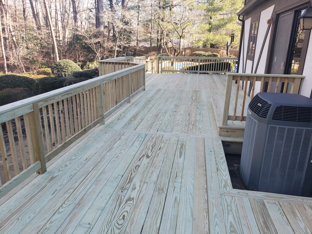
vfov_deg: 53.1
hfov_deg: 67.3
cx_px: 156
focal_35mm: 26
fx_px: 234
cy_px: 117
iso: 50
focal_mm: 4.3
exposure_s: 1/150
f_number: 2.4
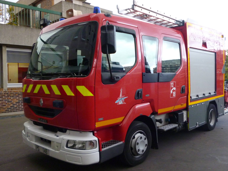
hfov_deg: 56.6
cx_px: 130
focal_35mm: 32
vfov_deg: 44.2
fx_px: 211
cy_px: 84
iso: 400
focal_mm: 5
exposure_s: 1/60
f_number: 3.1
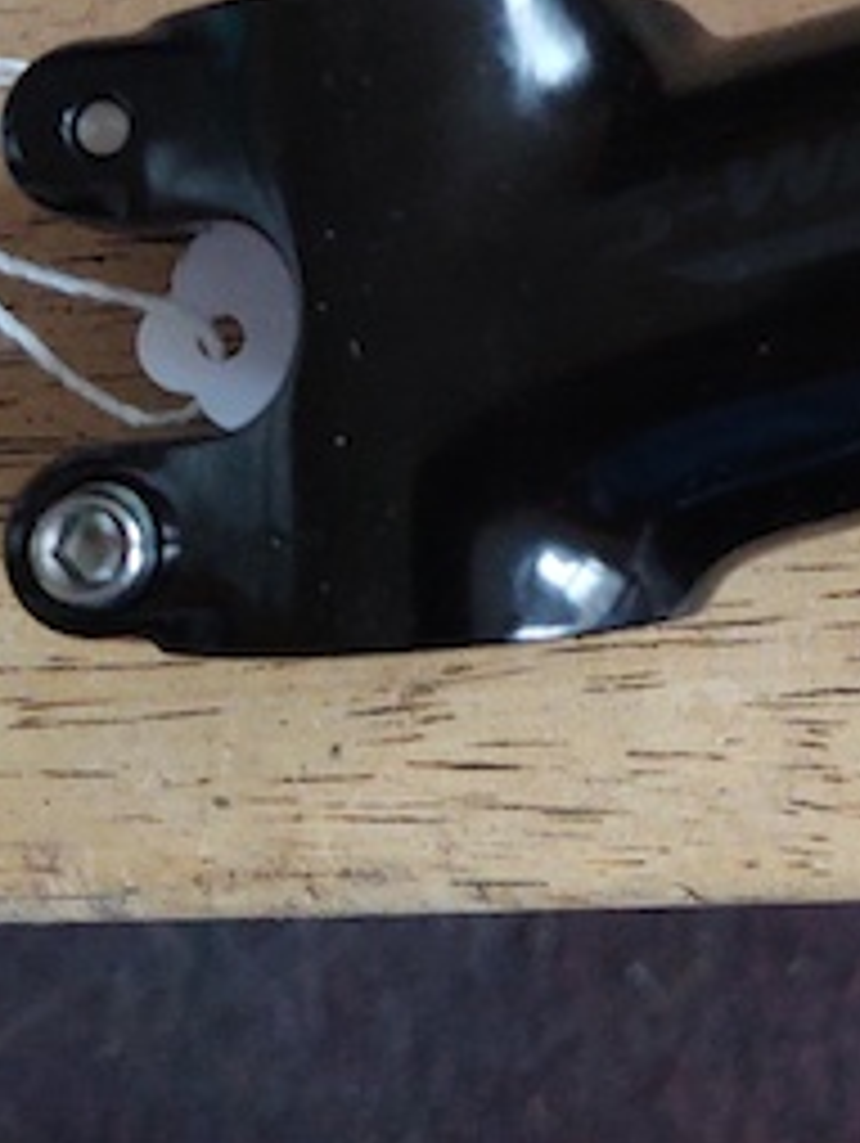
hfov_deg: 16.7
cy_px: -4
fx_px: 2811
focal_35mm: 85
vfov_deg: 22.1
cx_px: 1013
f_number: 1.7
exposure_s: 1/33
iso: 775
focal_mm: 4.75
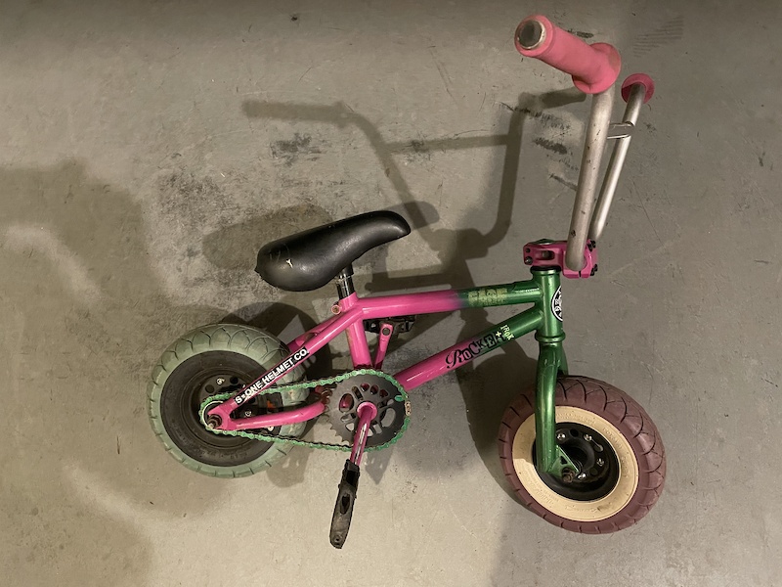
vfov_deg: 53.1
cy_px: 294
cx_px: 391
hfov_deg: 67.3
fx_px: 587
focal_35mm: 26
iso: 800
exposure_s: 1/30
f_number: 1.6
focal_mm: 4.2
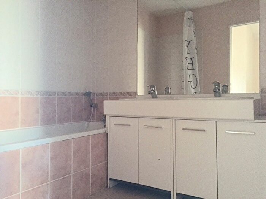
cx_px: 133
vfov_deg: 48.2
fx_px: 223
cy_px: 100
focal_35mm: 29
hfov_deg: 61.7
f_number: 2.2
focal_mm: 4.15
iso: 500
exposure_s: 1/15
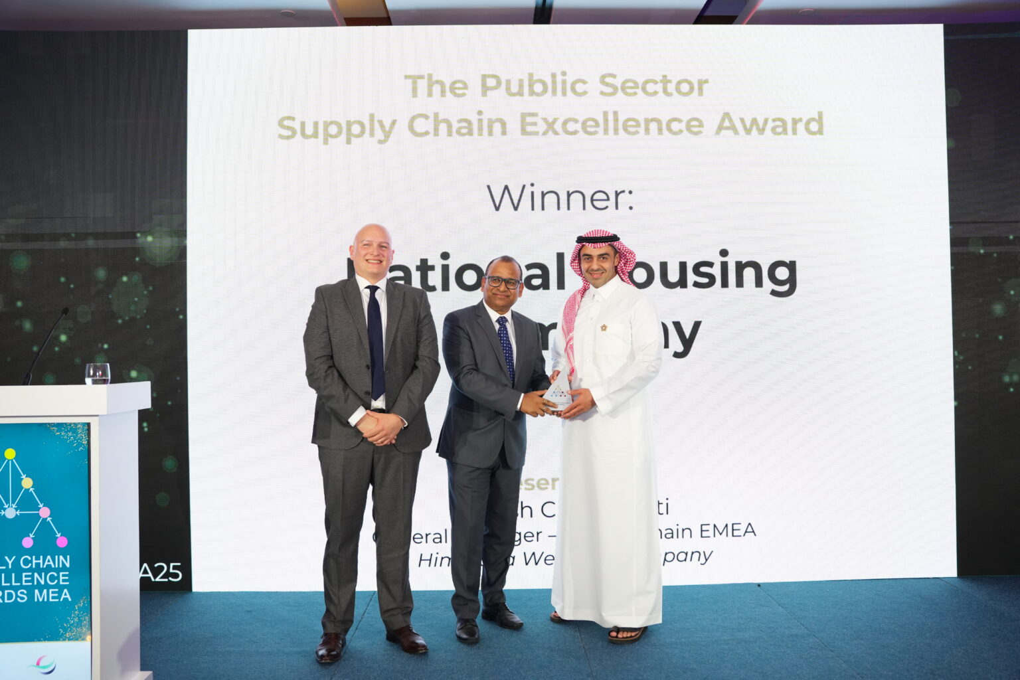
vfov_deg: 41.5
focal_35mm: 32
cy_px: 340
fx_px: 898
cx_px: 510
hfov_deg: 59.2
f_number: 4
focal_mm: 31.7
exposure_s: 1/125
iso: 1600
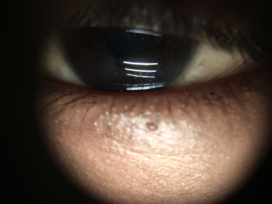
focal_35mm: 29
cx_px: 136
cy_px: 102
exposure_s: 1/17
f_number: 2.2
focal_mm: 4.15
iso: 50
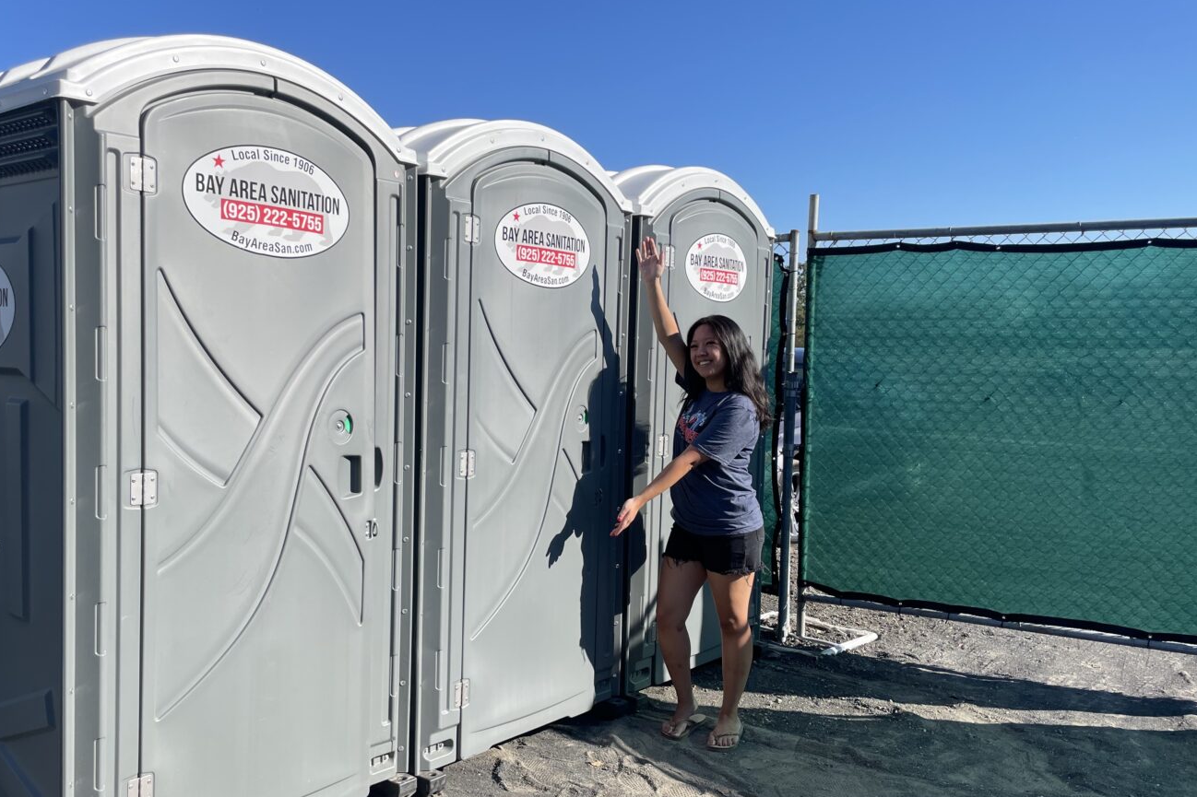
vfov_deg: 41.1
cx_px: 521
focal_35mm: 32
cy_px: 436
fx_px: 1064
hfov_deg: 58.5
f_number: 1.6
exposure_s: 1/3125
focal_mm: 4.2
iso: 32
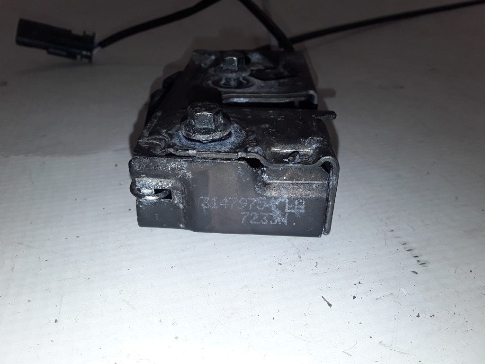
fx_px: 378
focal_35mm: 27
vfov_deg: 51.4
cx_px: 242
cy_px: 182
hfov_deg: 65.3
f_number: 1.9
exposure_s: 1/208
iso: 40
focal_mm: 2.91
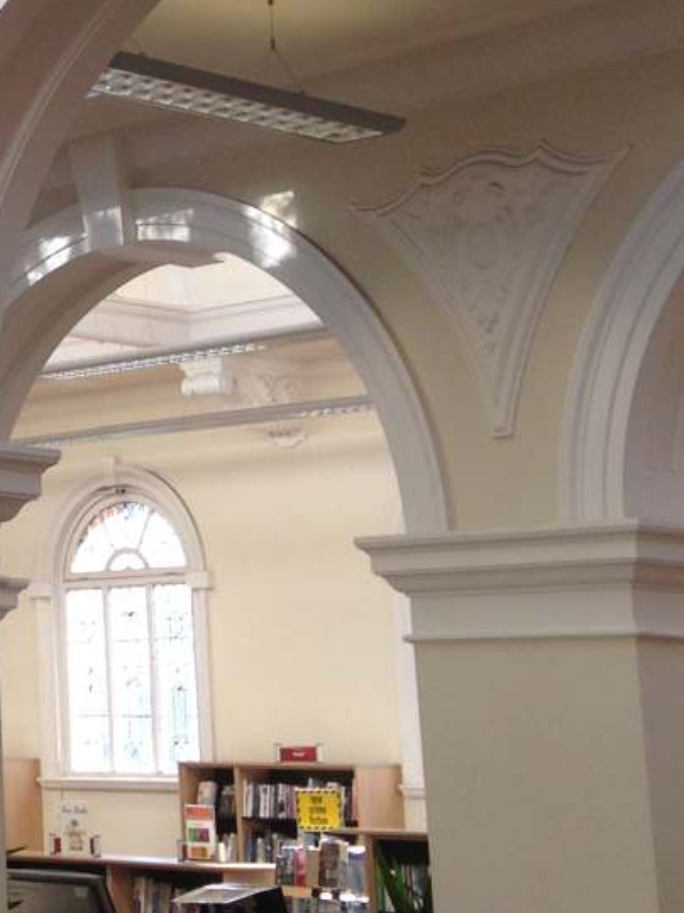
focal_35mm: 98
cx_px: -386
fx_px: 2583
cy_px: 151
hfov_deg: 14.0
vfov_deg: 19.8
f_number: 2.4
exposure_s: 1/142
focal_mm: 4.12
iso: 50
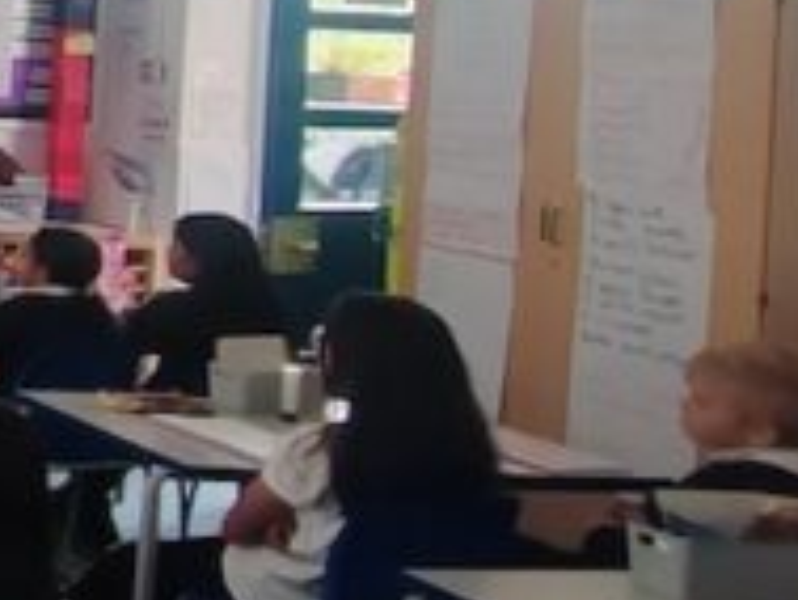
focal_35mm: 73
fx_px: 1684
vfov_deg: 19.6
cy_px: 4
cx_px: -785
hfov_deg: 18.2
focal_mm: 2.16
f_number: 2.2
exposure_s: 1/33.3
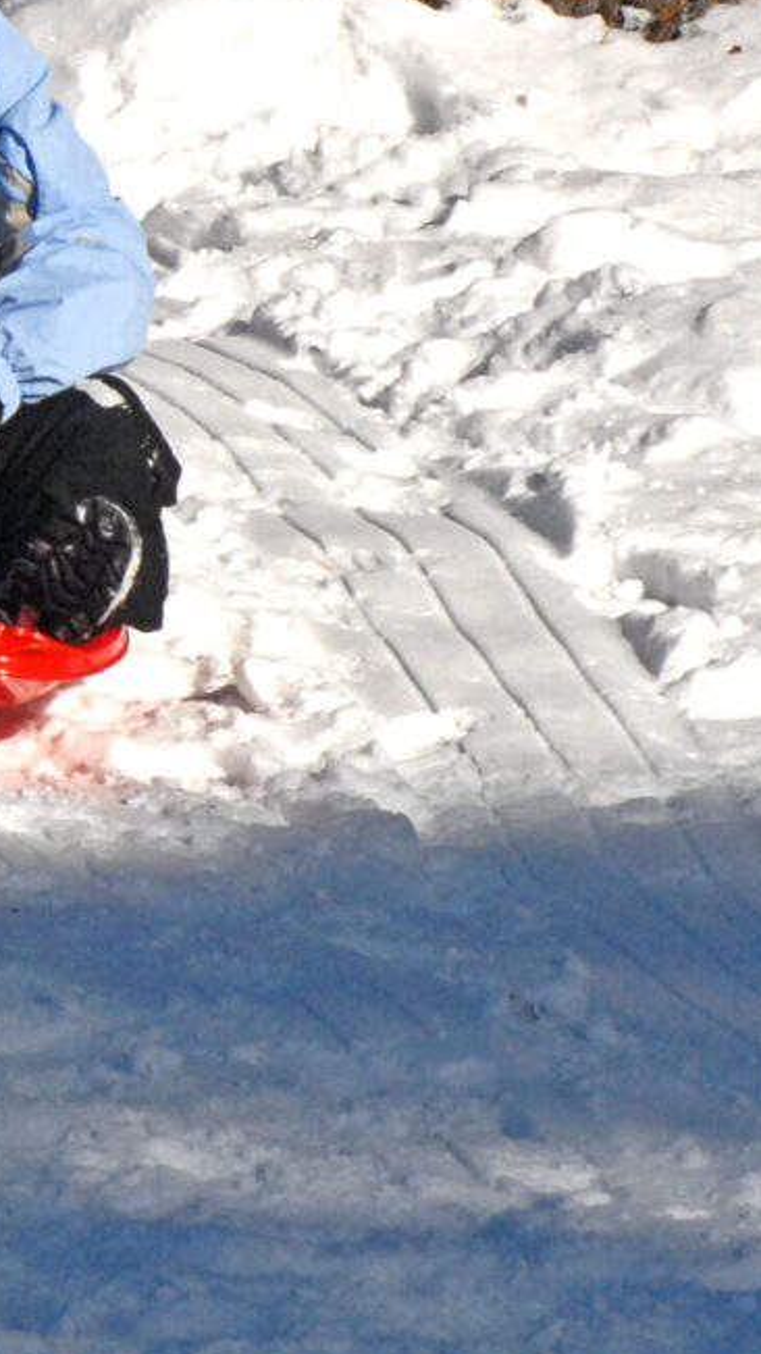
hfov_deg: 1.8
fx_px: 24136
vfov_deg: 3.2
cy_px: 257
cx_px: -811
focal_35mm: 673
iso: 400
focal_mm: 145
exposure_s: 1/500
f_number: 11
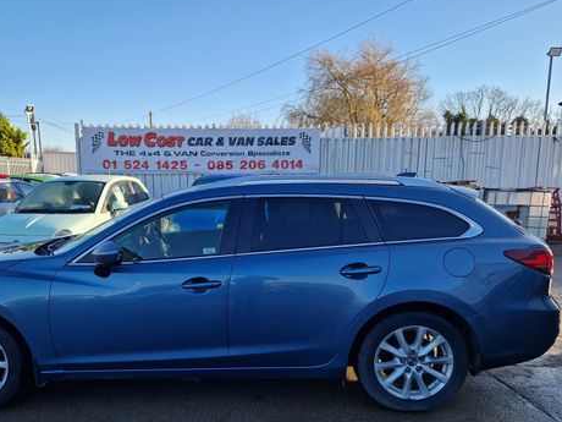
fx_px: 487
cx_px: 226
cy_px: 257
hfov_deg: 59.5
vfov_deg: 46.5
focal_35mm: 30
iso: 50
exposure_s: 1/532
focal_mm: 5.4
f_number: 1.8
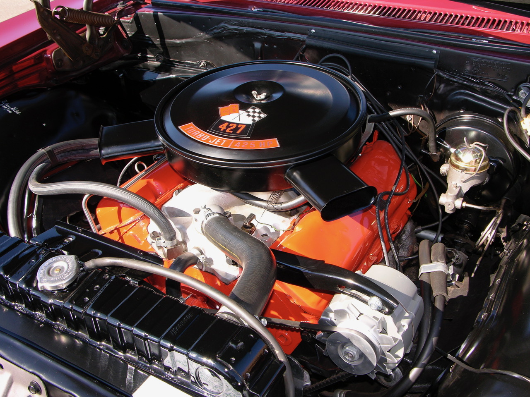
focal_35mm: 39
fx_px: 597
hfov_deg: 47.9
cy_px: 198
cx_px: 265
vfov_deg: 36.8
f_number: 5.7
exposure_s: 1/60
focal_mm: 10
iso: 50
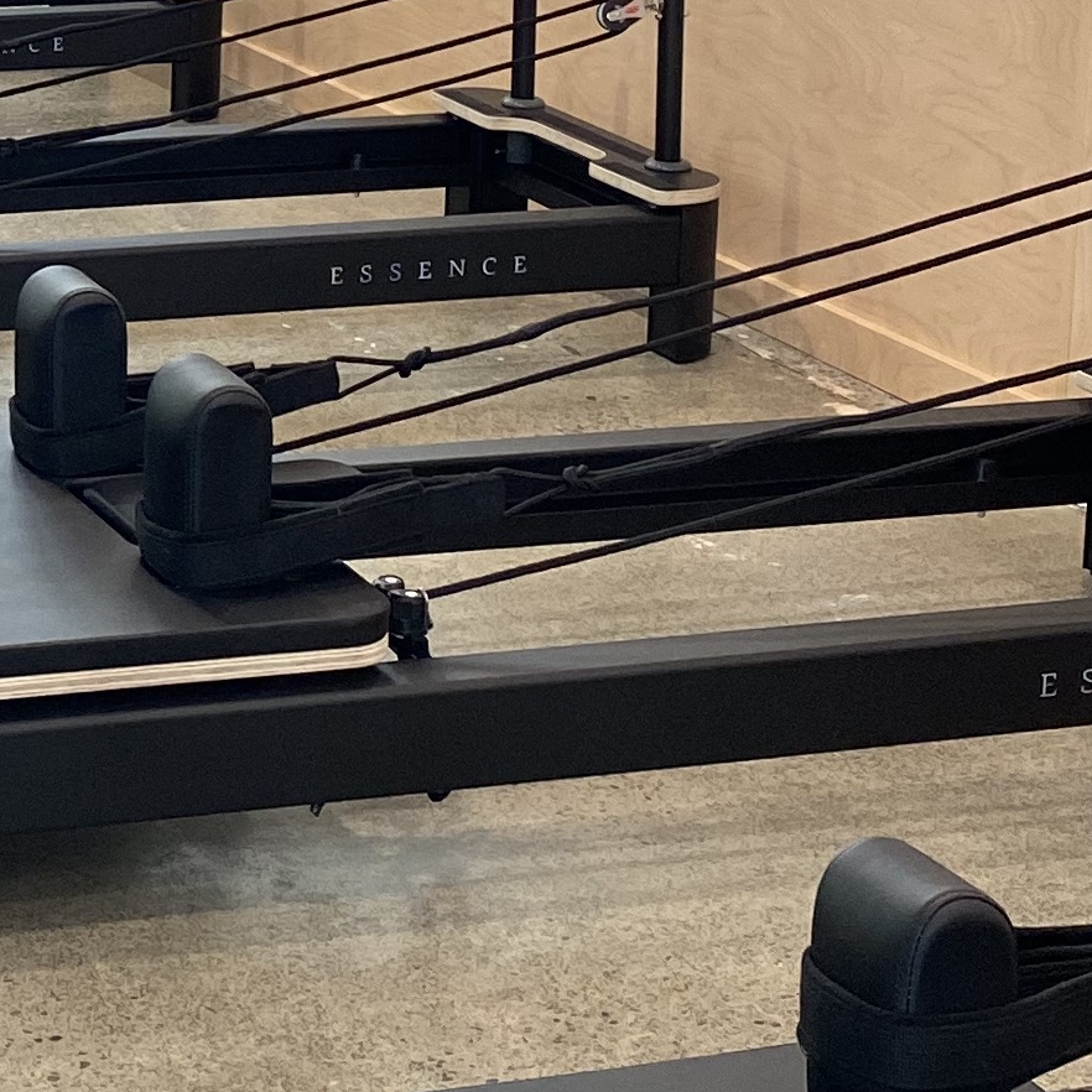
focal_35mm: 105
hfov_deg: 15.9
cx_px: -250
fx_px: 3747
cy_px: -5
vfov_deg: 16.2
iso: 100
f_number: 1.8
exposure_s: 1/100
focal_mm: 4.25
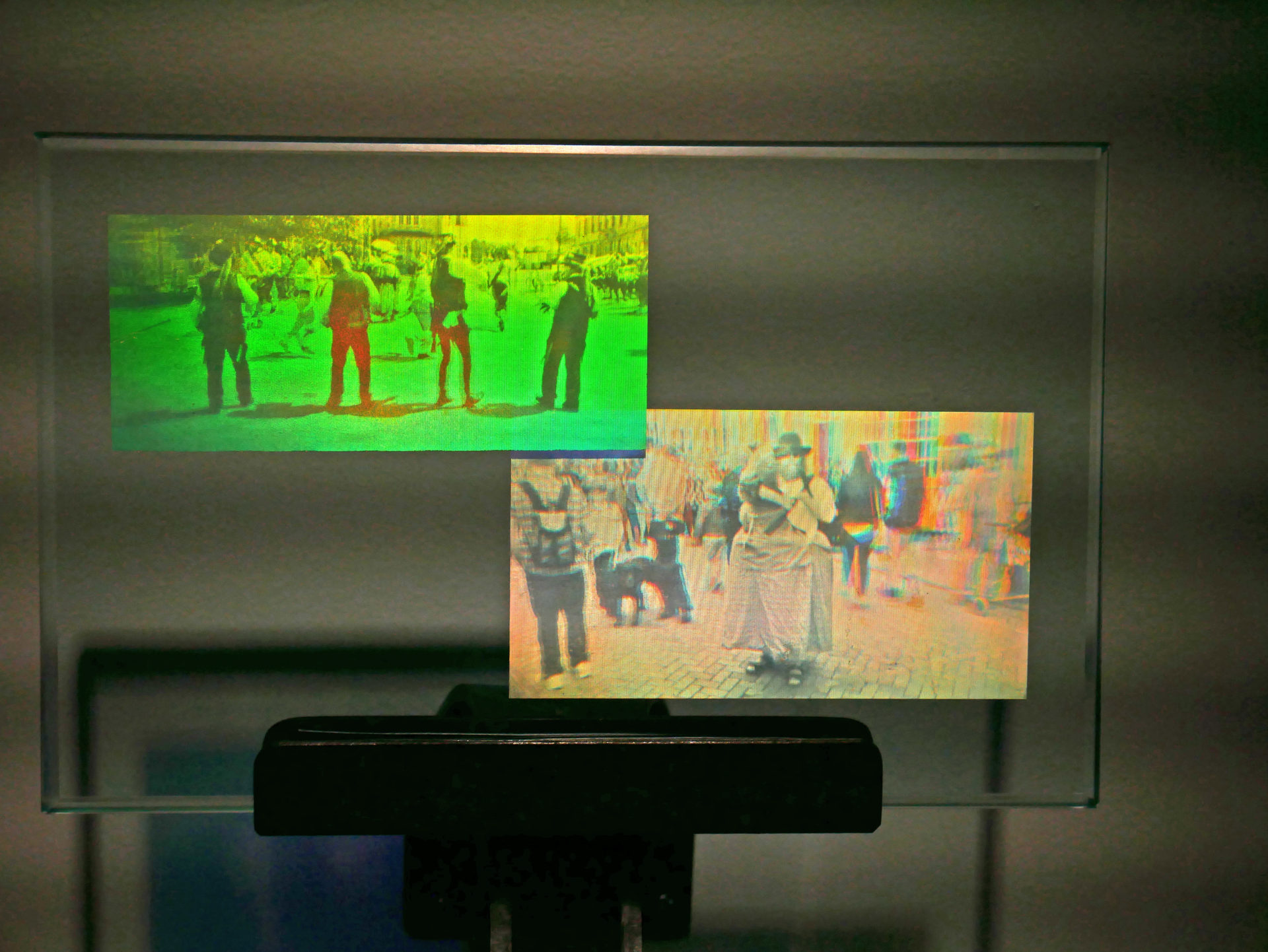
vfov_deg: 17.6
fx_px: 3078
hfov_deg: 23.3
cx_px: 634
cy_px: 476
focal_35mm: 84
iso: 200
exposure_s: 1/640
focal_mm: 42
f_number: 10
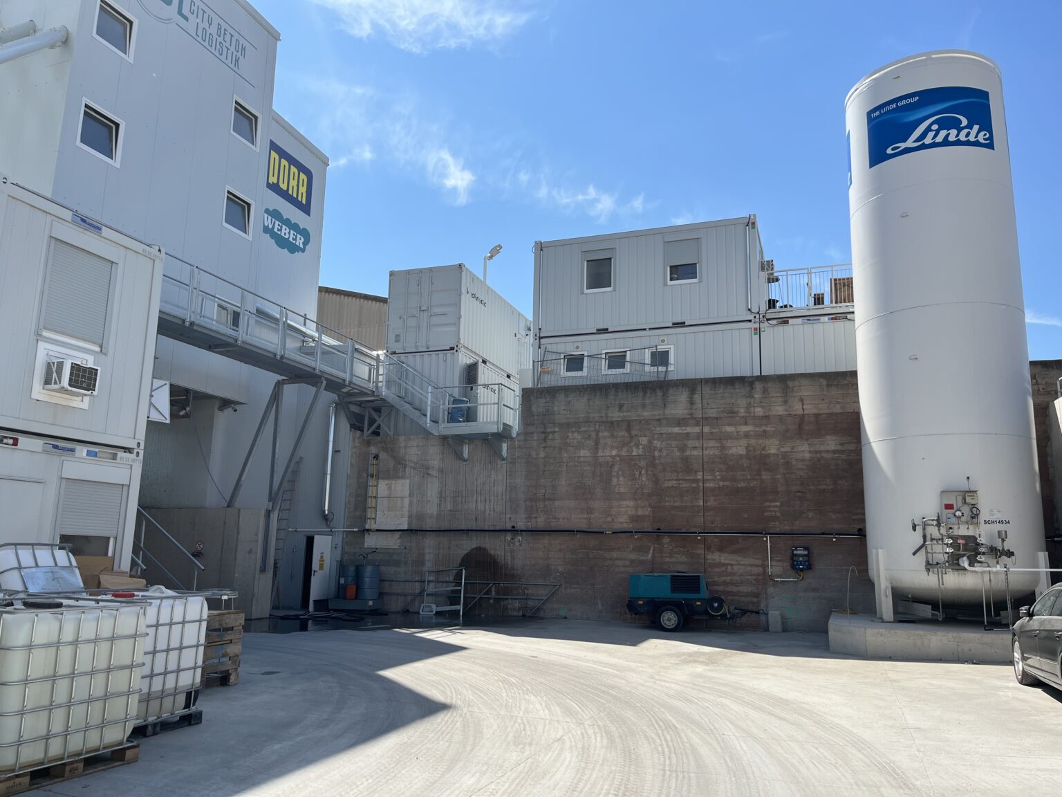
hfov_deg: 67.3
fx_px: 798
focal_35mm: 26
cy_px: 398
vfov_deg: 53.1
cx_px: 531
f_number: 1.6
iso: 50
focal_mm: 5.1
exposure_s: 1/4310
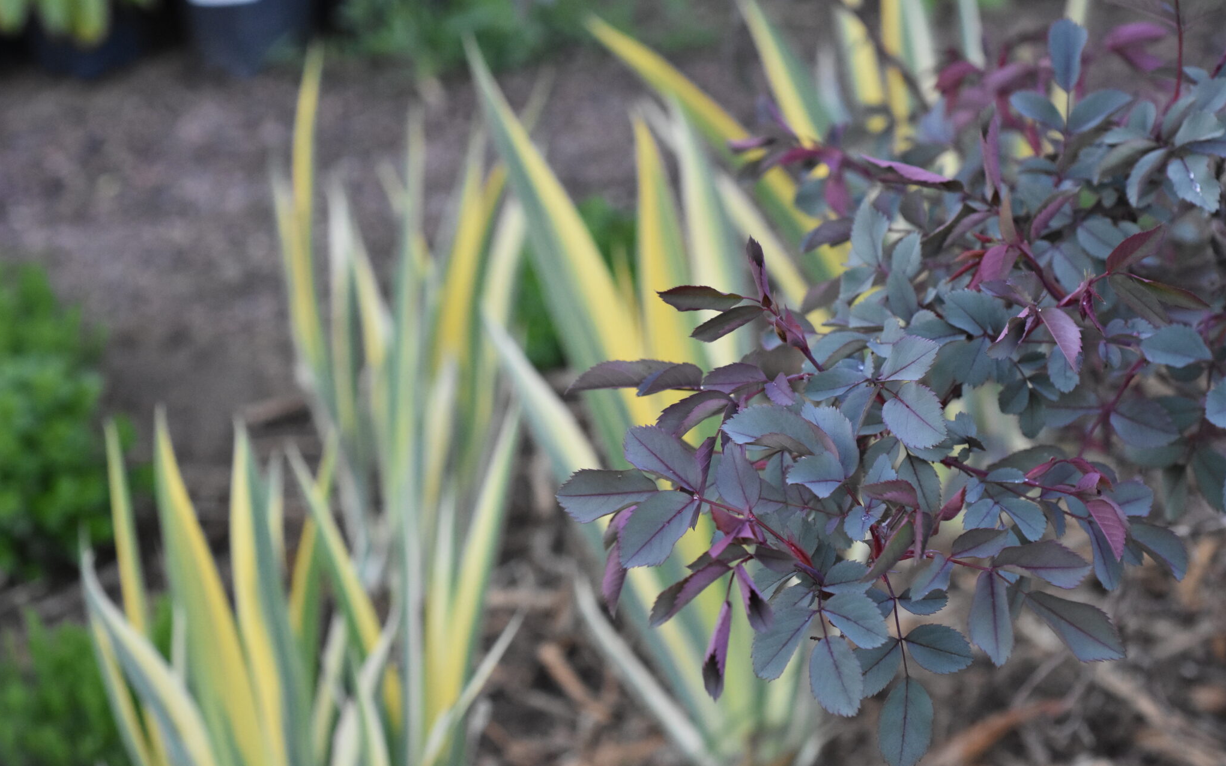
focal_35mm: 92
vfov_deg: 14.2
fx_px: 3074
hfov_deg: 22.6
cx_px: 612
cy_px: 405
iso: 2500
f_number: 7.1
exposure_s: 1/800
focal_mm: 60
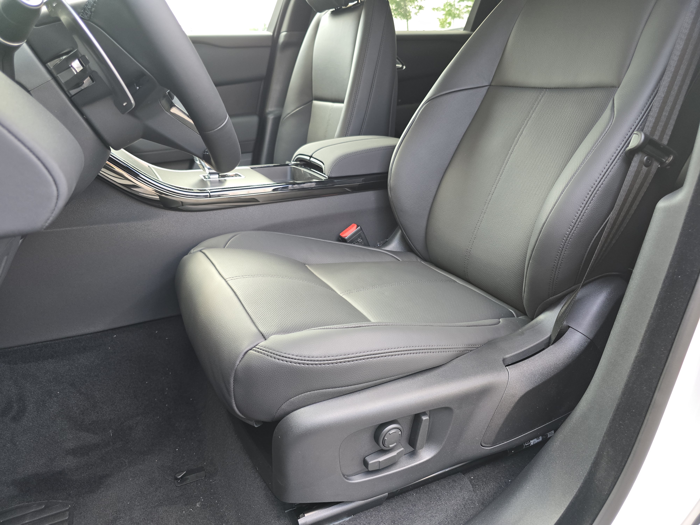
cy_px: 262
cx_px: 350
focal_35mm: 23
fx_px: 465
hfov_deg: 73.9
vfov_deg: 58.9
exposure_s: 1/180
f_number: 1.7
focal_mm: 6.3
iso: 125
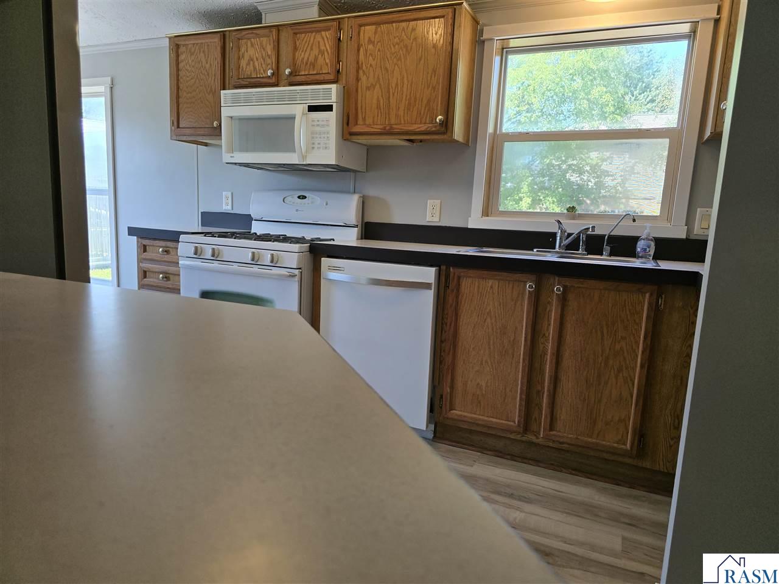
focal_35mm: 23
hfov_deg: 73.9
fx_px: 518
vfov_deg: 58.9
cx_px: 390
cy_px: 292
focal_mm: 6.3
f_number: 1.7
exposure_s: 1/180
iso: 100
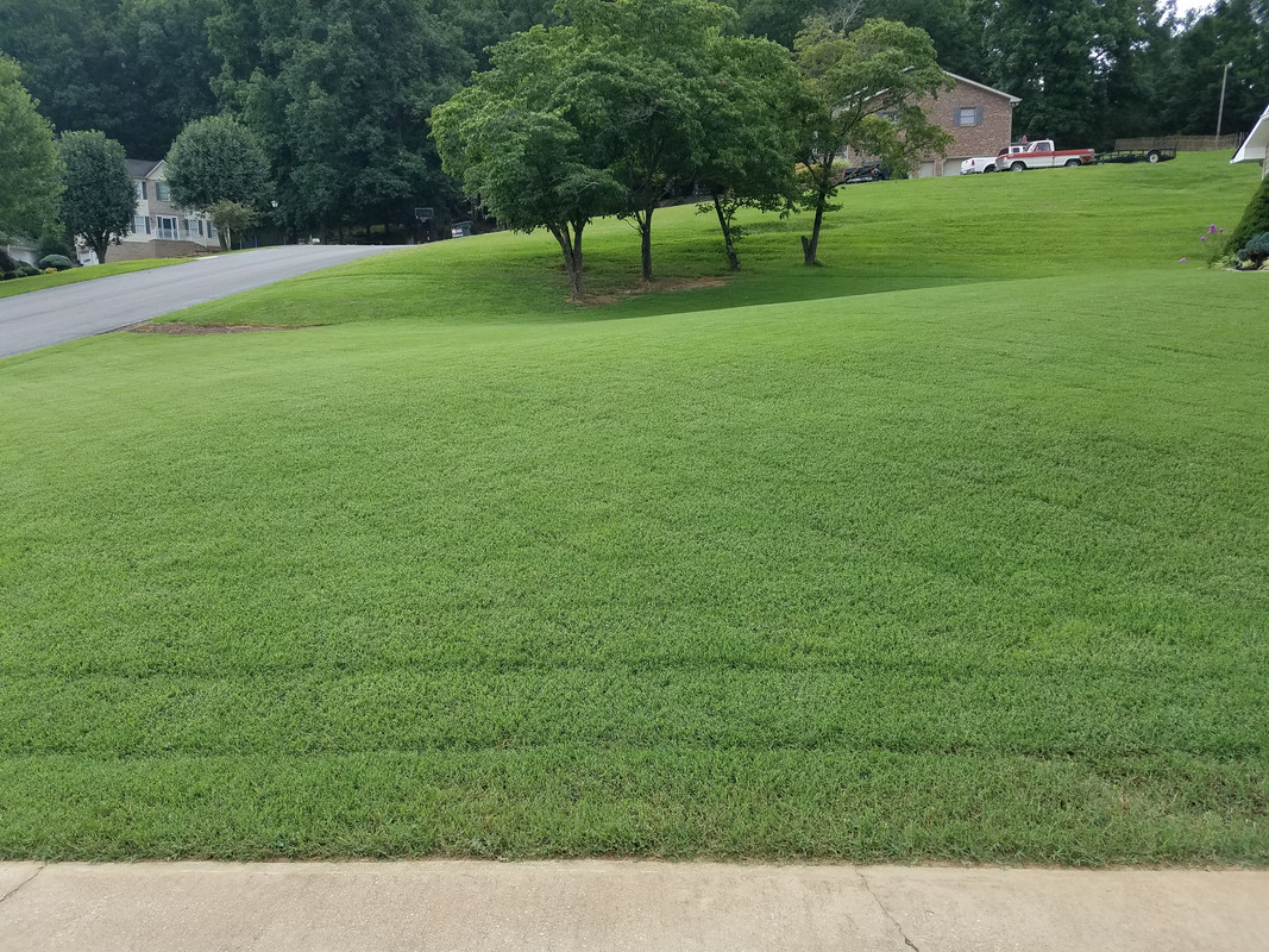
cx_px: 634
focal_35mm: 26
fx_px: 953
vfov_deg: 53.1
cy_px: 476
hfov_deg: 67.3
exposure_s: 1/642
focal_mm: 4.2
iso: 50
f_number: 1.7
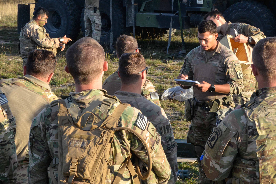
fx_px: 889
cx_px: 122
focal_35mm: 116
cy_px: 109
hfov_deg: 17.6
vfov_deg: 11.8
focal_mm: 62
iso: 800
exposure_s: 1/125
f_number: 20
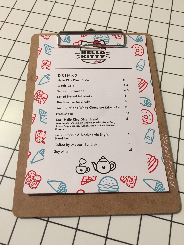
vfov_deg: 61.7
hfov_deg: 48.2
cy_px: 122
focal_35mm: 29
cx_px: 92
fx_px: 206
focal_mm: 4.15
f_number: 2.2
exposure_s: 1/33
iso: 64
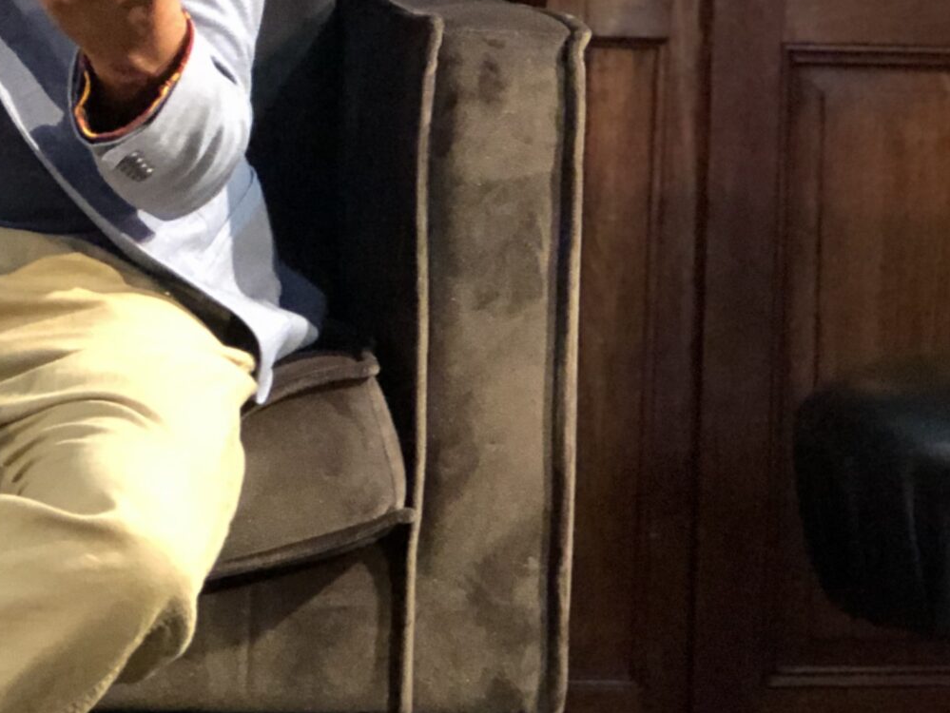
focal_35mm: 146
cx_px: 23
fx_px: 4008
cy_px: -30
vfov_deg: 10.1
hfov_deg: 13.4
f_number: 2.8
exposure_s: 1/30
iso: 640
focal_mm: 6.6
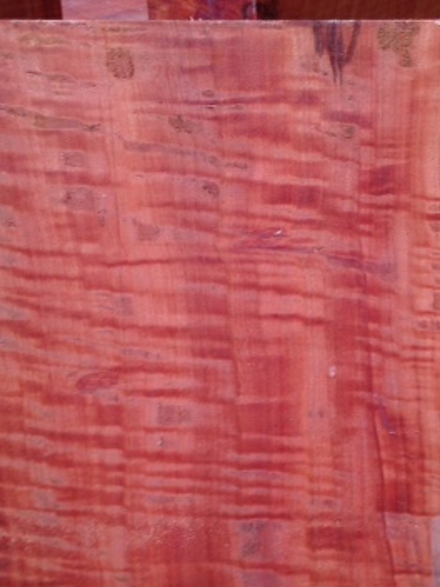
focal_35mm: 60
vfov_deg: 32.1
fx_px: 1017
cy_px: 334
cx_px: 313
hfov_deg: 24.2
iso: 50
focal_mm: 4.12
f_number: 2.4
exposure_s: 1/20
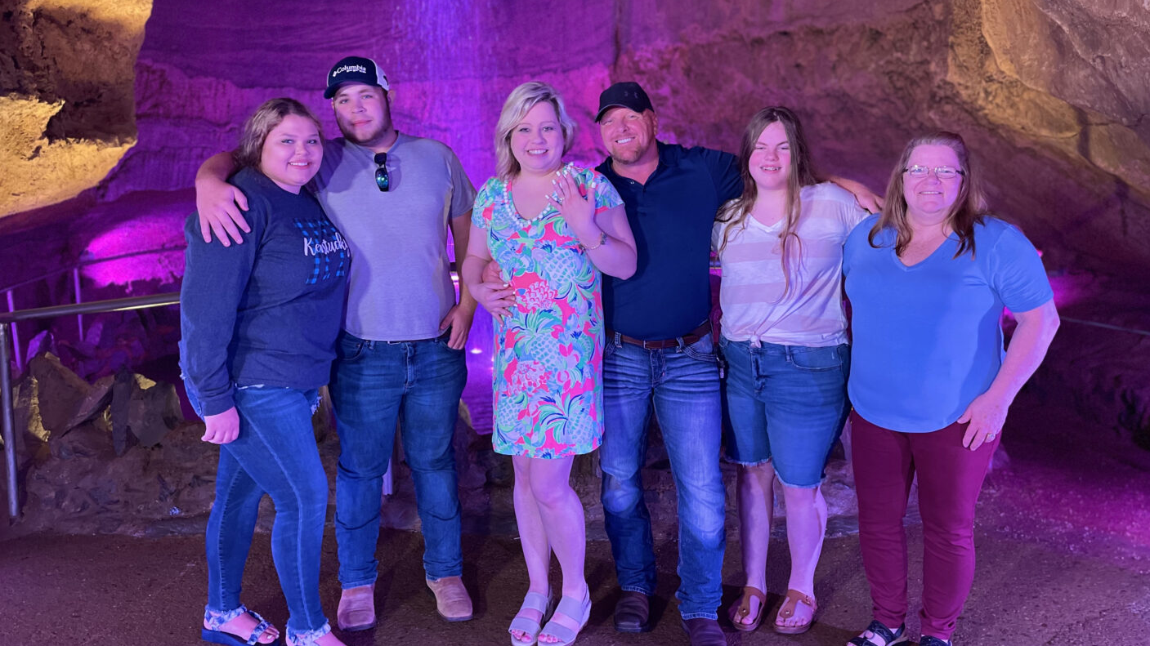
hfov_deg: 66.1
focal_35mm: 29
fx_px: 884
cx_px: 582
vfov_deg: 40.0
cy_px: 266
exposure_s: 1/51
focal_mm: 5.1
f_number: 1.6
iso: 500
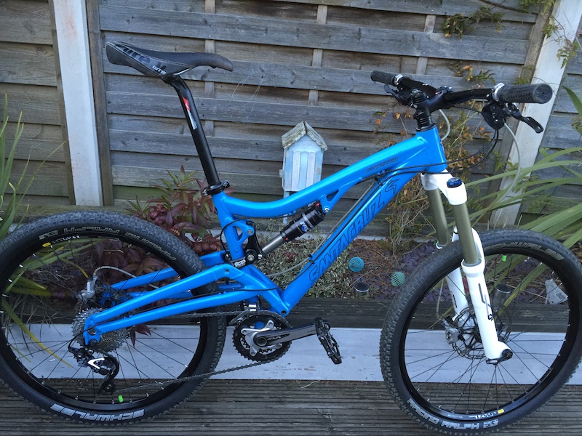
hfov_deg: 61.7
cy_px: 218
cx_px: 291
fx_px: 488
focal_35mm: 29
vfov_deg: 48.2
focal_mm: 4.15
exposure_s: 1/33
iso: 80
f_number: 2.2
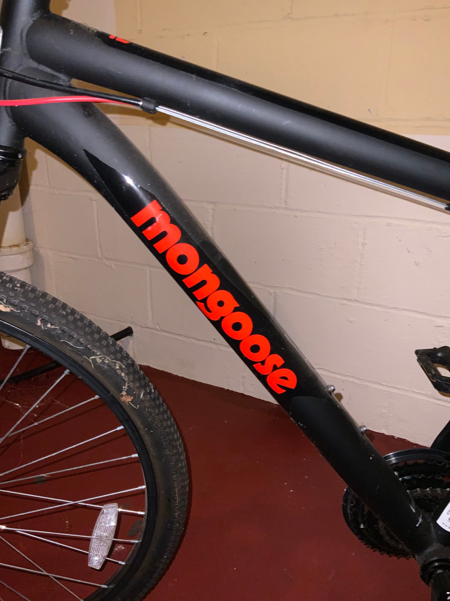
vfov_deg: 61.7
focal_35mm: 29
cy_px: 300
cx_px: 225
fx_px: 503
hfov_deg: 48.2
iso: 64
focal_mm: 3
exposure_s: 1/33
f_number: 1.8
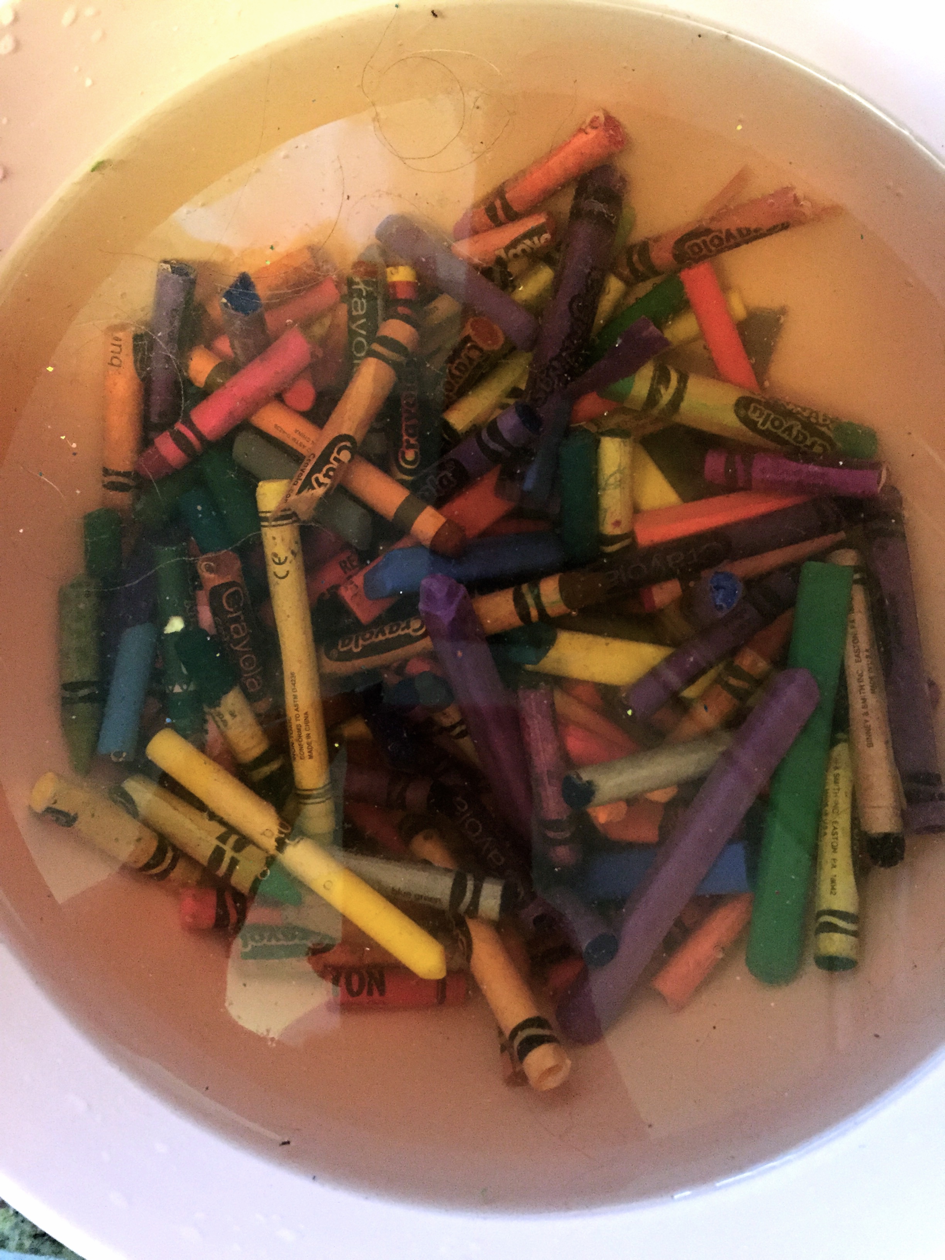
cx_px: 472
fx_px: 1056
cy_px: 630
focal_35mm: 29
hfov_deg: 48.2
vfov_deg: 61.7
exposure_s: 1/15
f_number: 2.2
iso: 500
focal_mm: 4.15
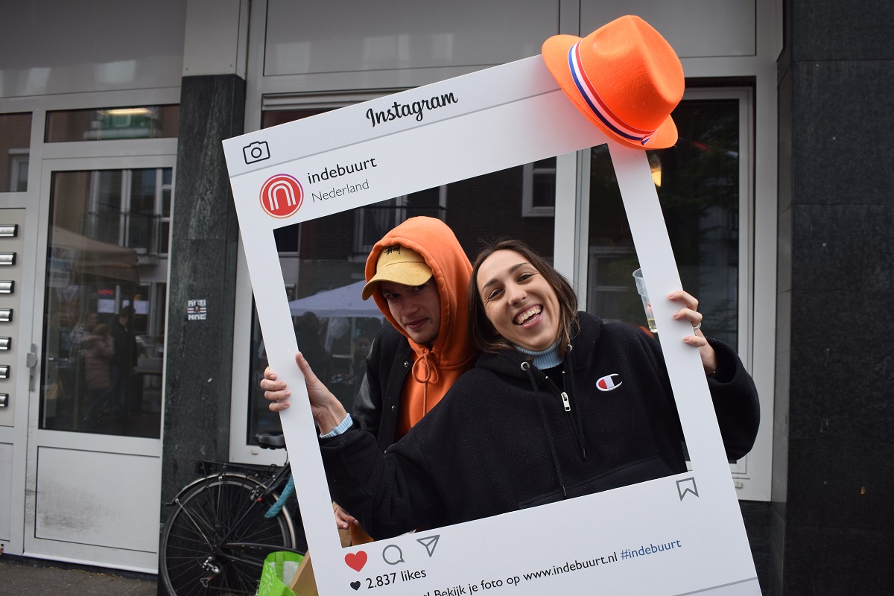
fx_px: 819
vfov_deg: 40.0
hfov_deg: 57.2
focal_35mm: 33
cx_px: 447
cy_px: 298
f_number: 6.3
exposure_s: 1/160
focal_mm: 22
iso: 400
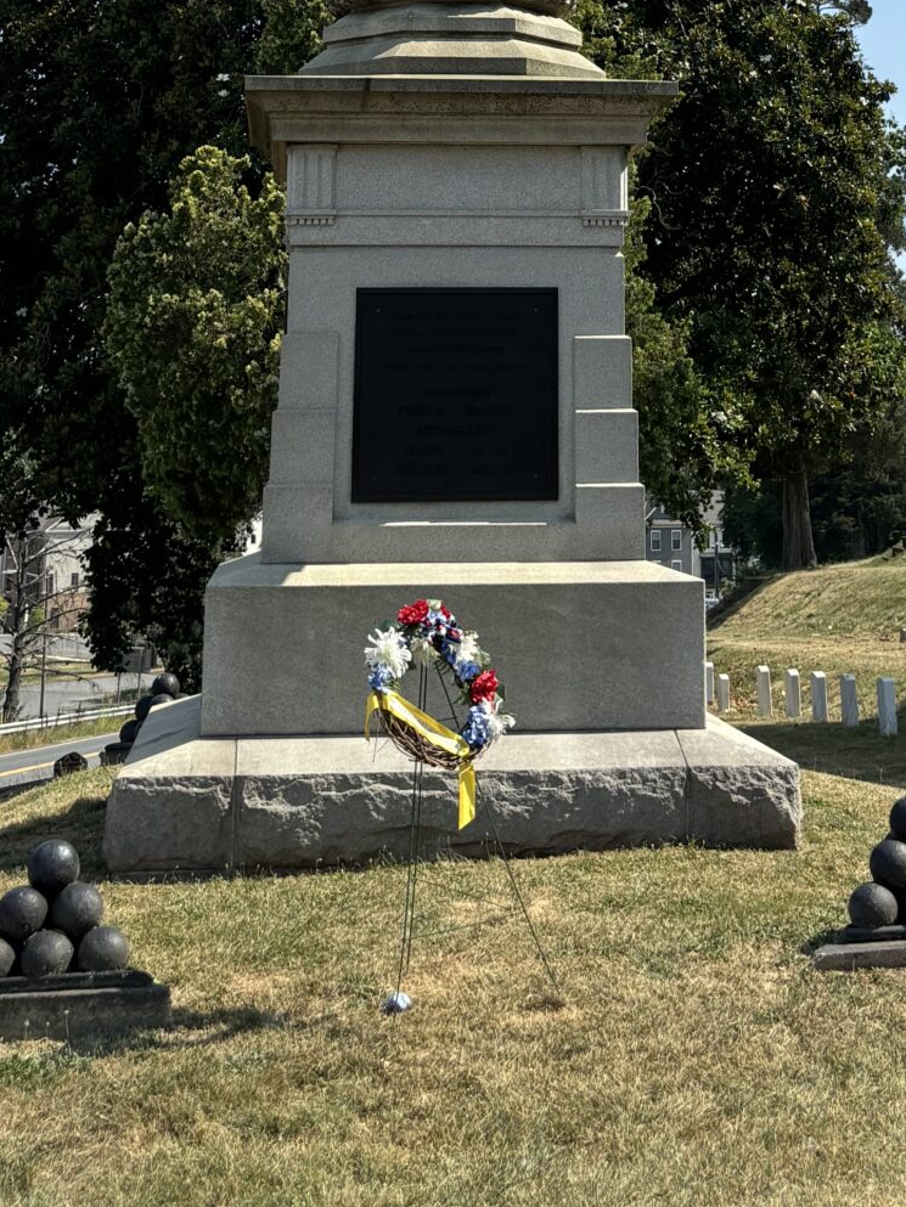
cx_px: 602
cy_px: -210
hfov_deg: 21.9
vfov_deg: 26.1
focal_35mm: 67
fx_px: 2338
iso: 50
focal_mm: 5.96
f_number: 1.6
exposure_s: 1/3937
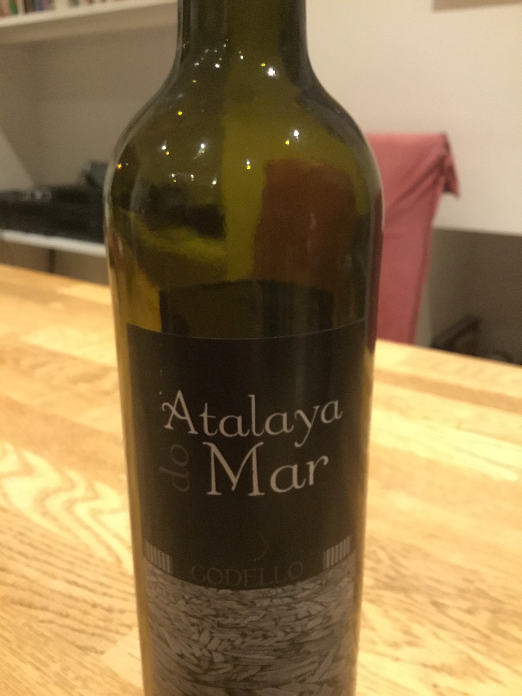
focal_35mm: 31
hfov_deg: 45.4
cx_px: 261
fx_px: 623
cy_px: 348
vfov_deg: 58.4
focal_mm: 3.3
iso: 500
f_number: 2.4
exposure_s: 1/17
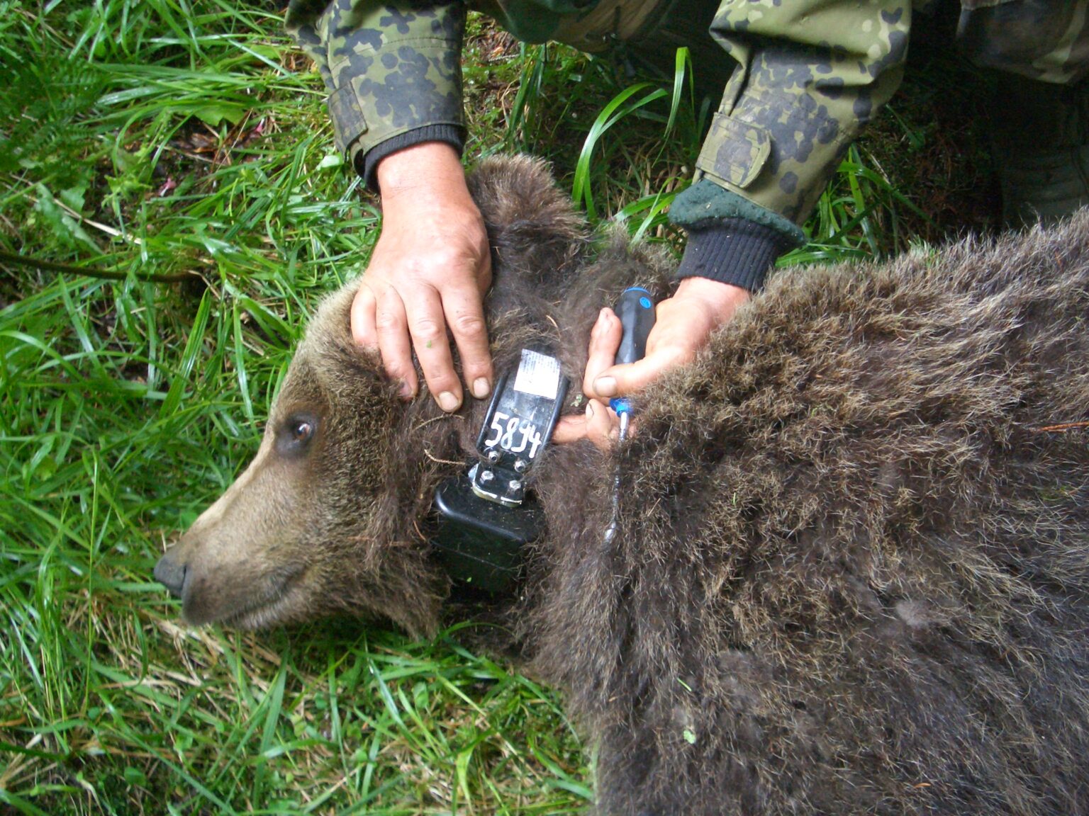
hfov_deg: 45.8
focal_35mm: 41
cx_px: 544
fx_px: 1290
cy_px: 408
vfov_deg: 35.1
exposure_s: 1/40
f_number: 2.8
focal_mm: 6.8
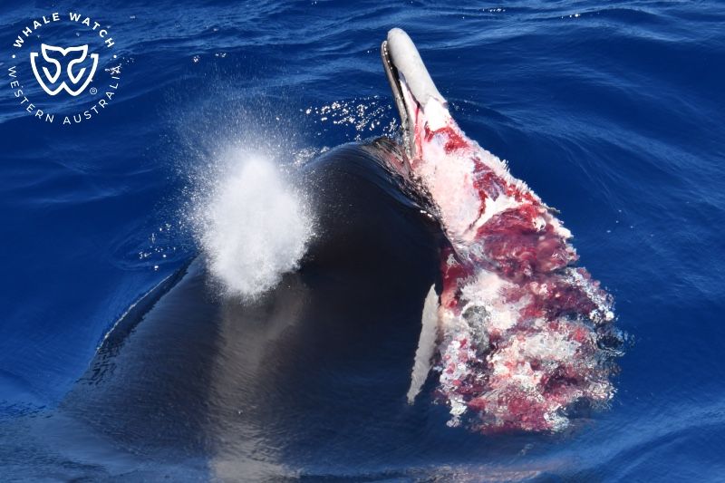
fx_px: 10268
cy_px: 242
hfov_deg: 4.0
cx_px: 362
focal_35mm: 510
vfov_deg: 2.7
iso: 400
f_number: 6.3
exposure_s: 1/1600
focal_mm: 340
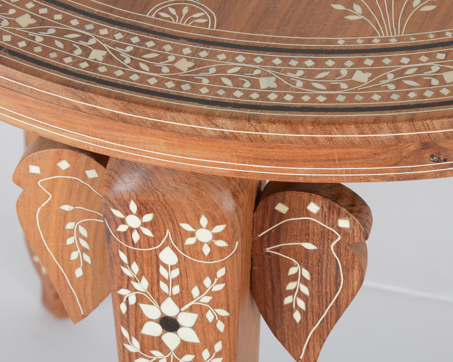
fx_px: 3160
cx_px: 256
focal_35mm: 236
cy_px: 166
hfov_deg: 8.2
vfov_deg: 6.6
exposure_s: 1/160
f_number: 13
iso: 125
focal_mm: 105
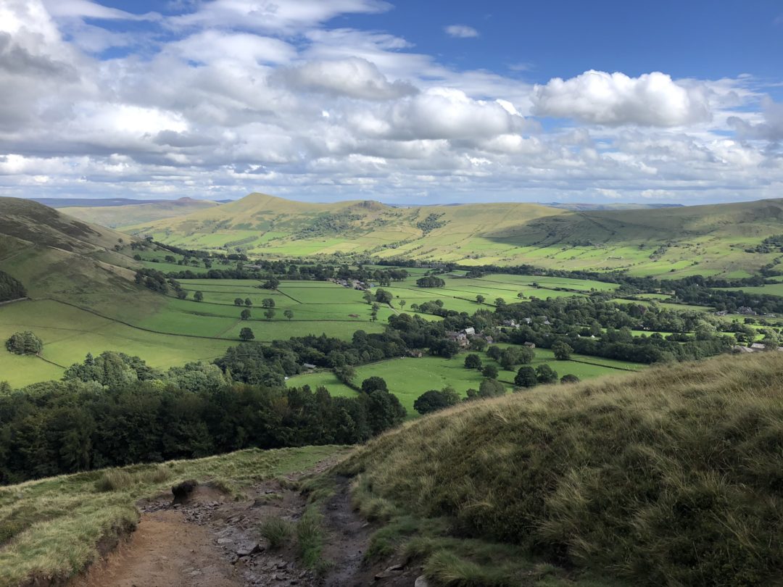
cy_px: 294
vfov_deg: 49.7
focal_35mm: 28
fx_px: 633
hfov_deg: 63.4
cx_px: 392
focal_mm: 3.99
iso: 20
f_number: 1.8
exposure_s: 1/1845
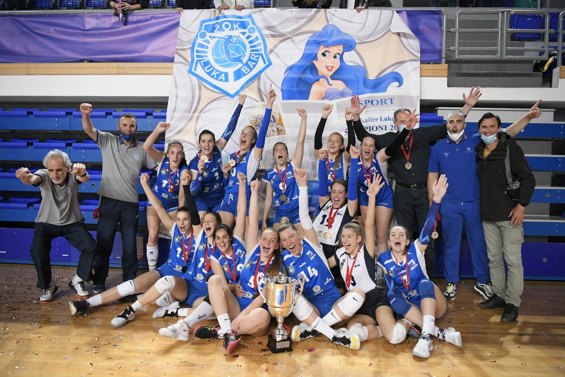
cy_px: 188
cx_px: 282
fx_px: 471
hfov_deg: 61.9
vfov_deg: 43.6
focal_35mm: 30
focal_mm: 30
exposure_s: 1/320
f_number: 2.8
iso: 4000
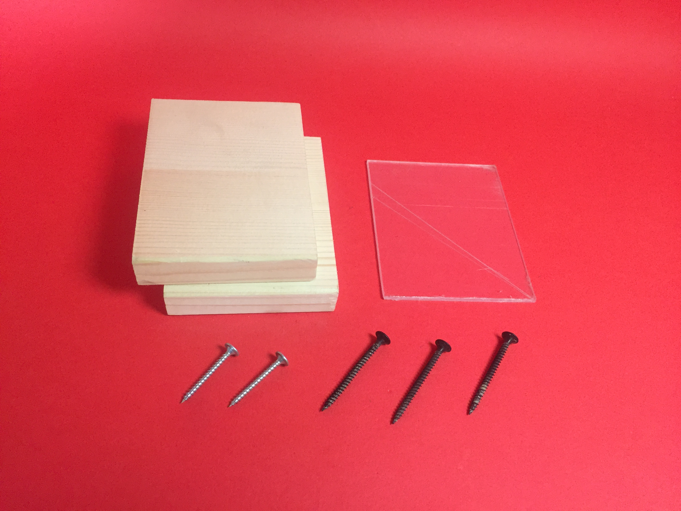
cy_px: 256
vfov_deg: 48.2
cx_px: 340
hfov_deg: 61.7
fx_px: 571
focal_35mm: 29
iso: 125
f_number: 2.2
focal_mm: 4.15
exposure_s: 1/33
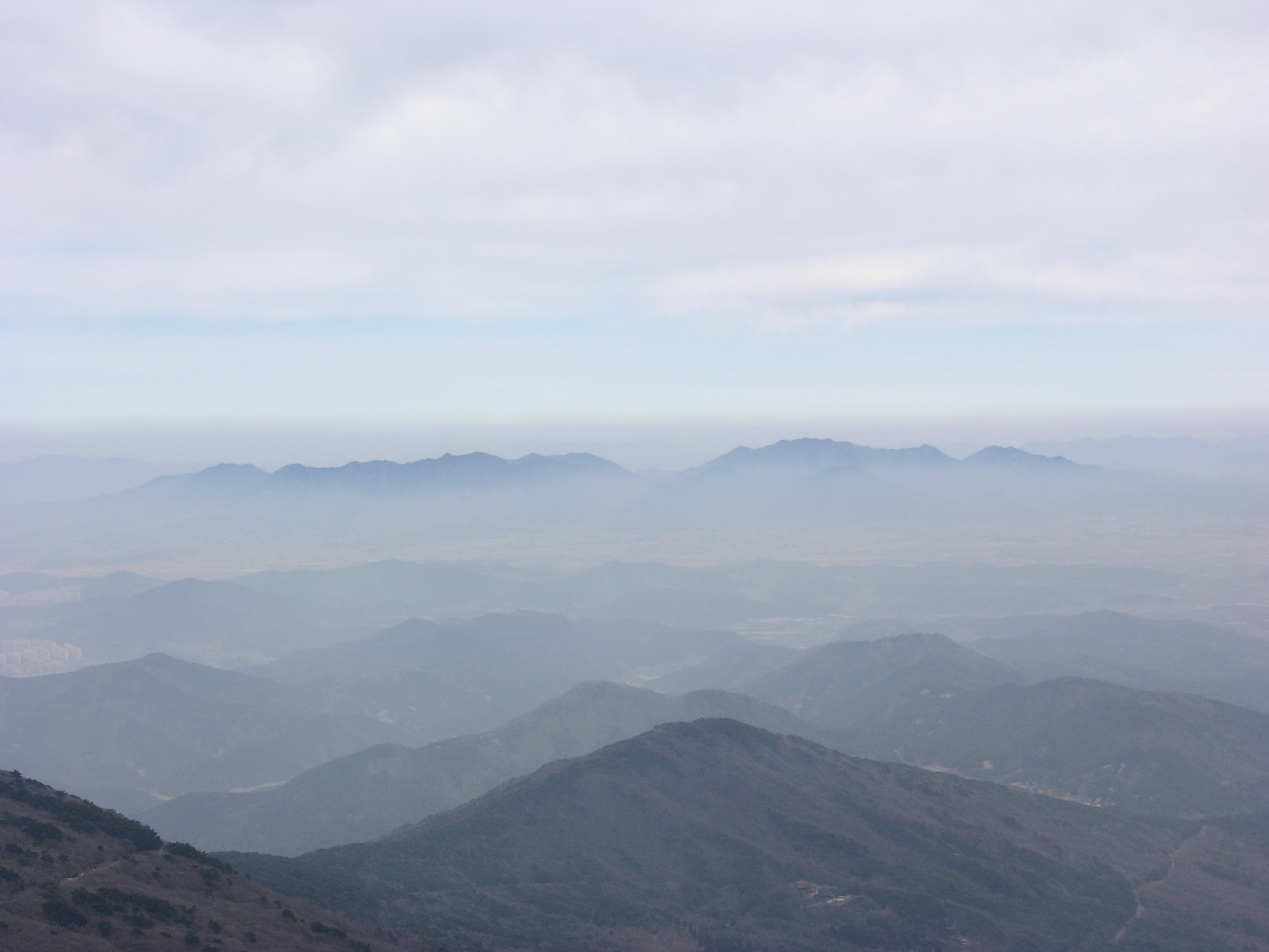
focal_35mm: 70
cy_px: 476
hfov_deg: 27.8
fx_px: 2566
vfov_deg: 21.0
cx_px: 634
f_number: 7.4
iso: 50
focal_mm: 17.8
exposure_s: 1/185
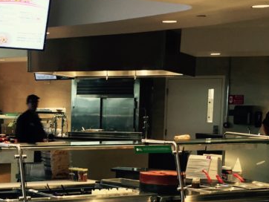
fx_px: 638
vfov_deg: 17.7
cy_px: 192
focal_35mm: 82
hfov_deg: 23.3
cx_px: 38
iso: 64
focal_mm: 4.15
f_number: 2.2
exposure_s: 1/30
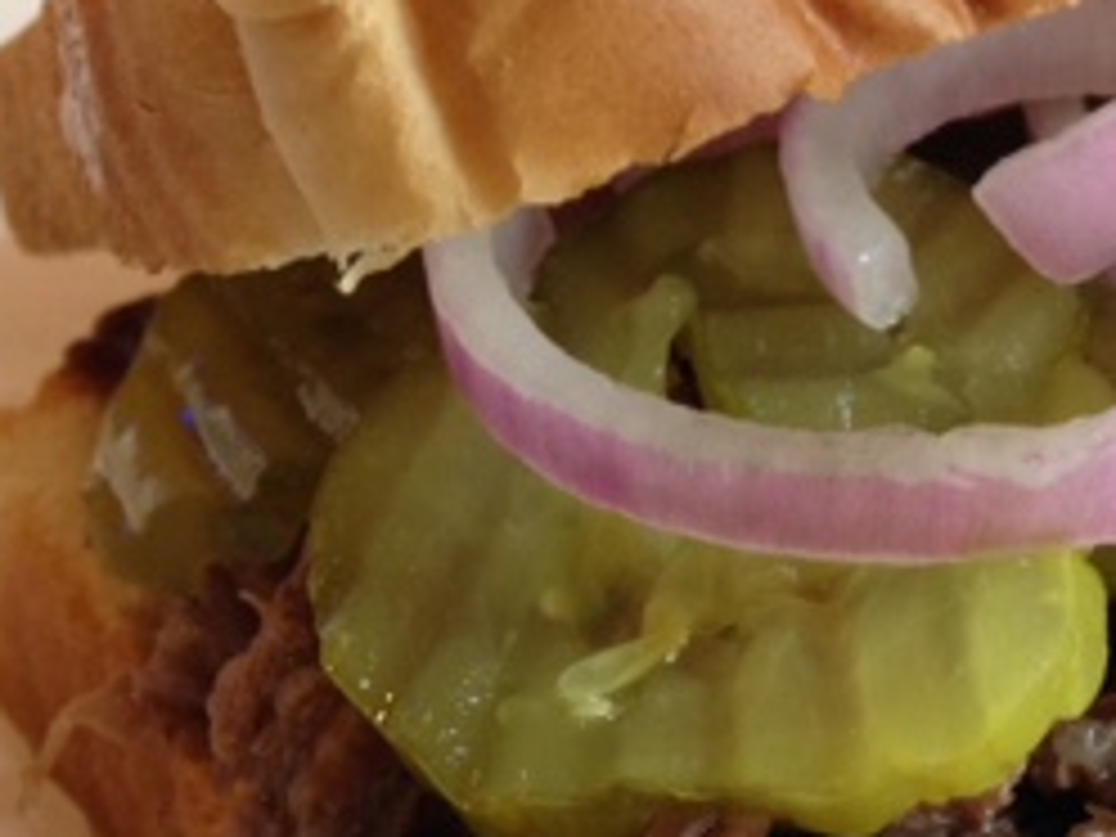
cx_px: 1058
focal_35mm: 85
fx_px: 2740
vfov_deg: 17.3
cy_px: 513
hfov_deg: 22.3
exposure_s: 1/20
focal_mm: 4.12
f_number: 2.4
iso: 100
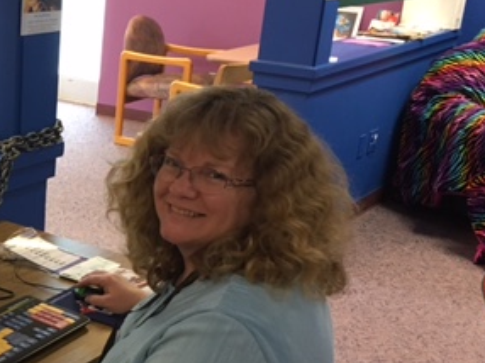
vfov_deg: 22.3
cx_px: -10
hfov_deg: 27.9
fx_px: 910
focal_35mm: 65
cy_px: 278
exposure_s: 1/30
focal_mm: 4.15
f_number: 2.2
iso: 100
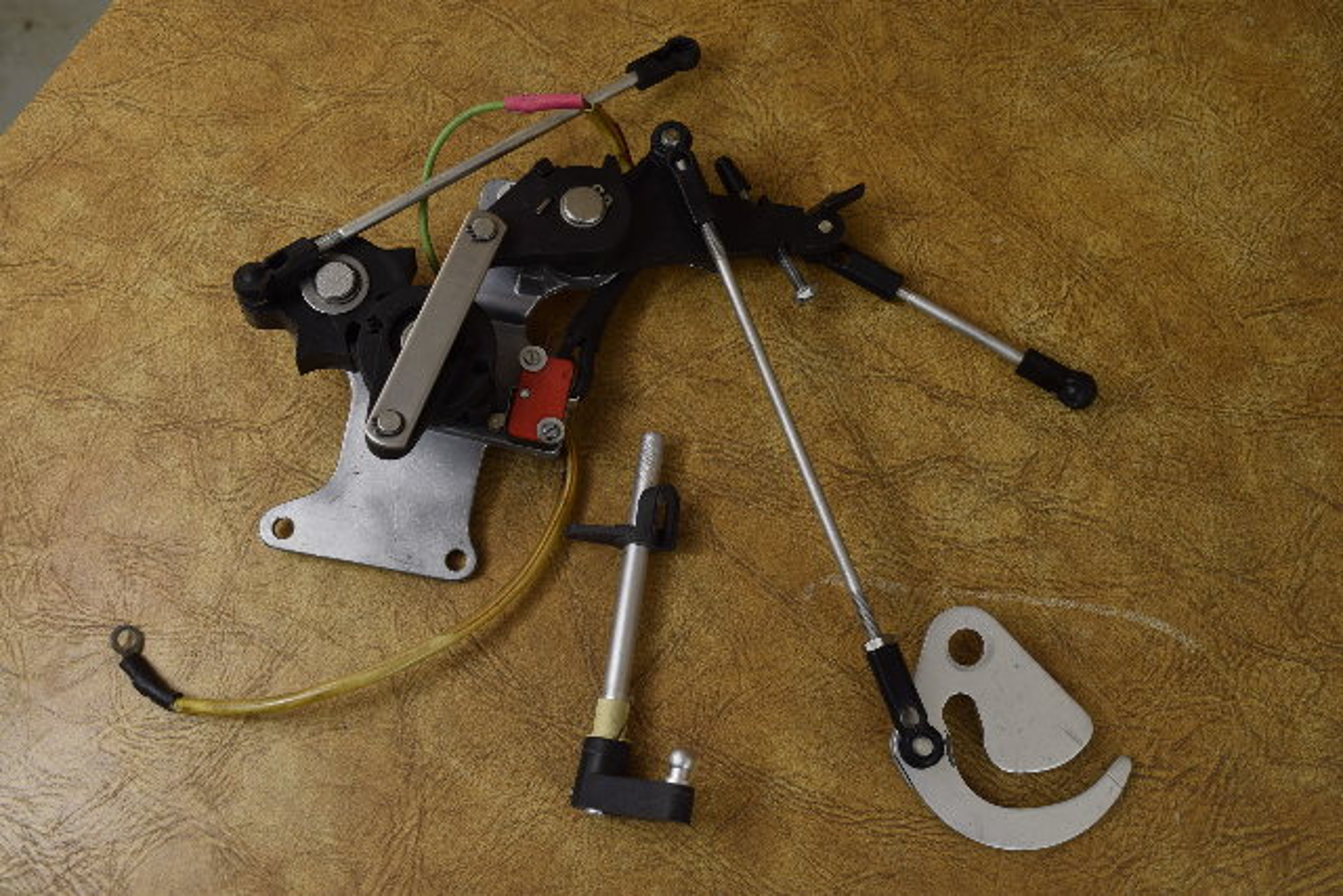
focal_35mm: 38
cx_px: 672
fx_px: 1399
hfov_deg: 51.3
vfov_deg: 35.5
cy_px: 448
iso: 400
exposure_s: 1/200
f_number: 8
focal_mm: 25
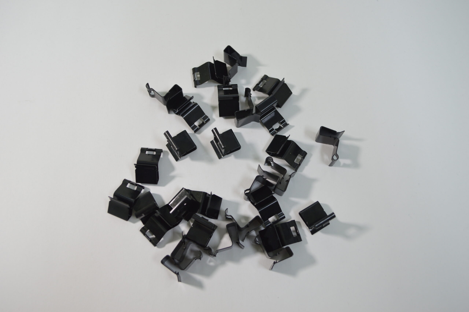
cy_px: 156
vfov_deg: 43.5
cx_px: 234
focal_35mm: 30
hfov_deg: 62.0
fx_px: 390
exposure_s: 1/30
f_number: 3.8
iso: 220
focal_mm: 20
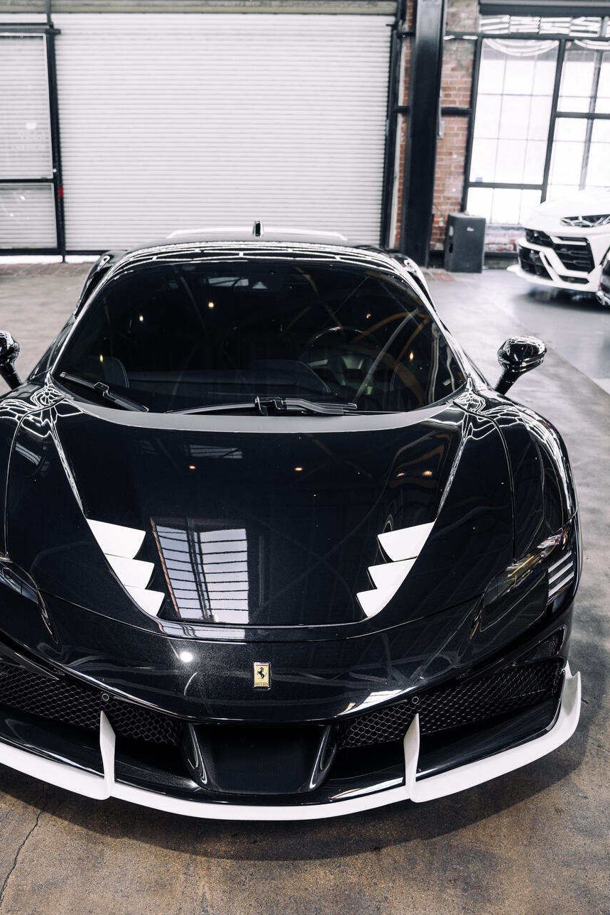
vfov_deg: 52.3
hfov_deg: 36.4
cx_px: 259
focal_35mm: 36
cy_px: 546
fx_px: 925
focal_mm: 26.3
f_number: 2.8
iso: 500
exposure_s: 1/80
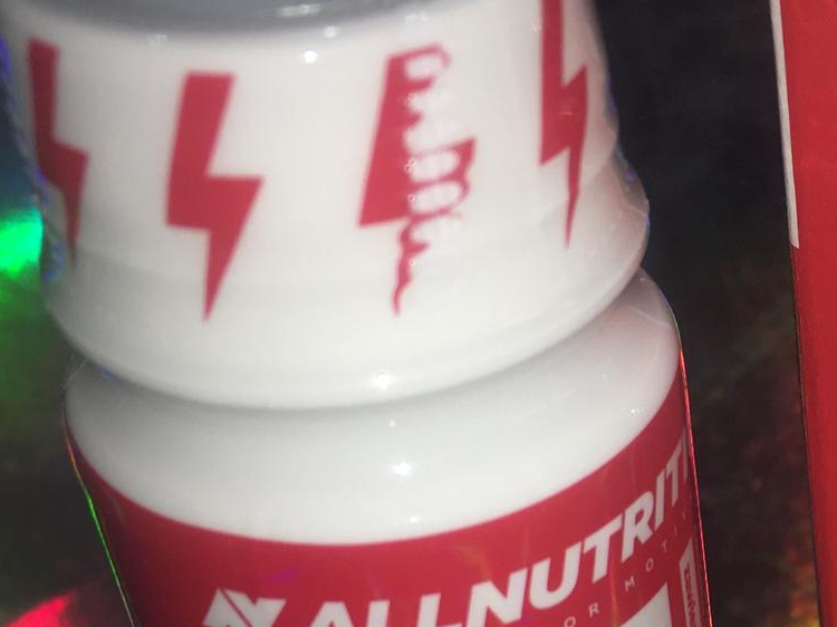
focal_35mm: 78
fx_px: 1885
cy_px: 645
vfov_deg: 18.3
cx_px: 995
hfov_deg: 23.0
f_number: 2.2
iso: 25
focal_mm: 4.15
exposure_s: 1/279
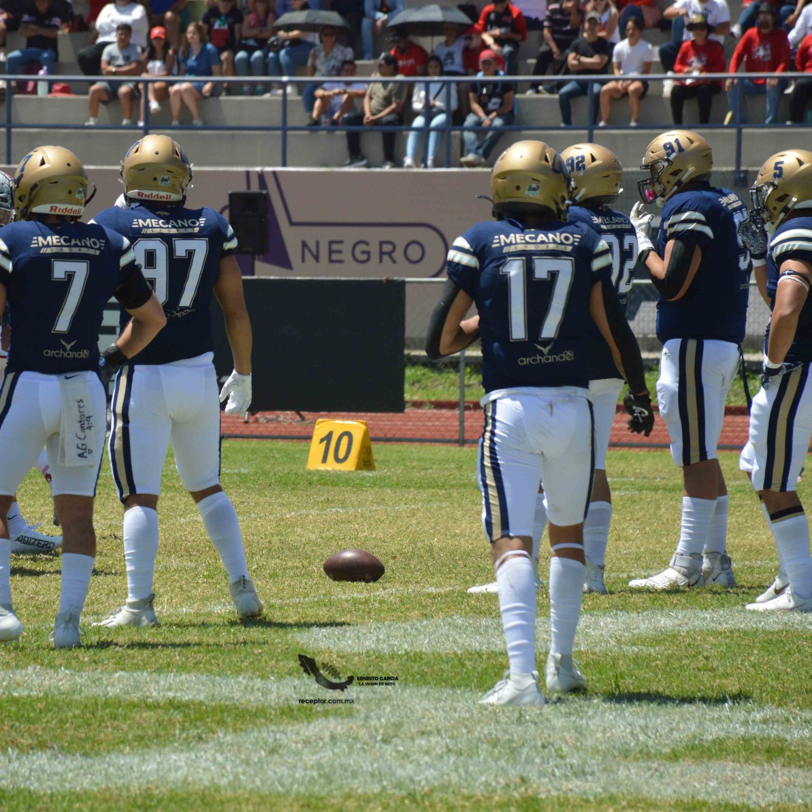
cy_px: 405
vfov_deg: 6.5
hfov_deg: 6.5
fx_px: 7139
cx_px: 304
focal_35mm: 269
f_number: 5.6
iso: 400
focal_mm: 140
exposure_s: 1/1600
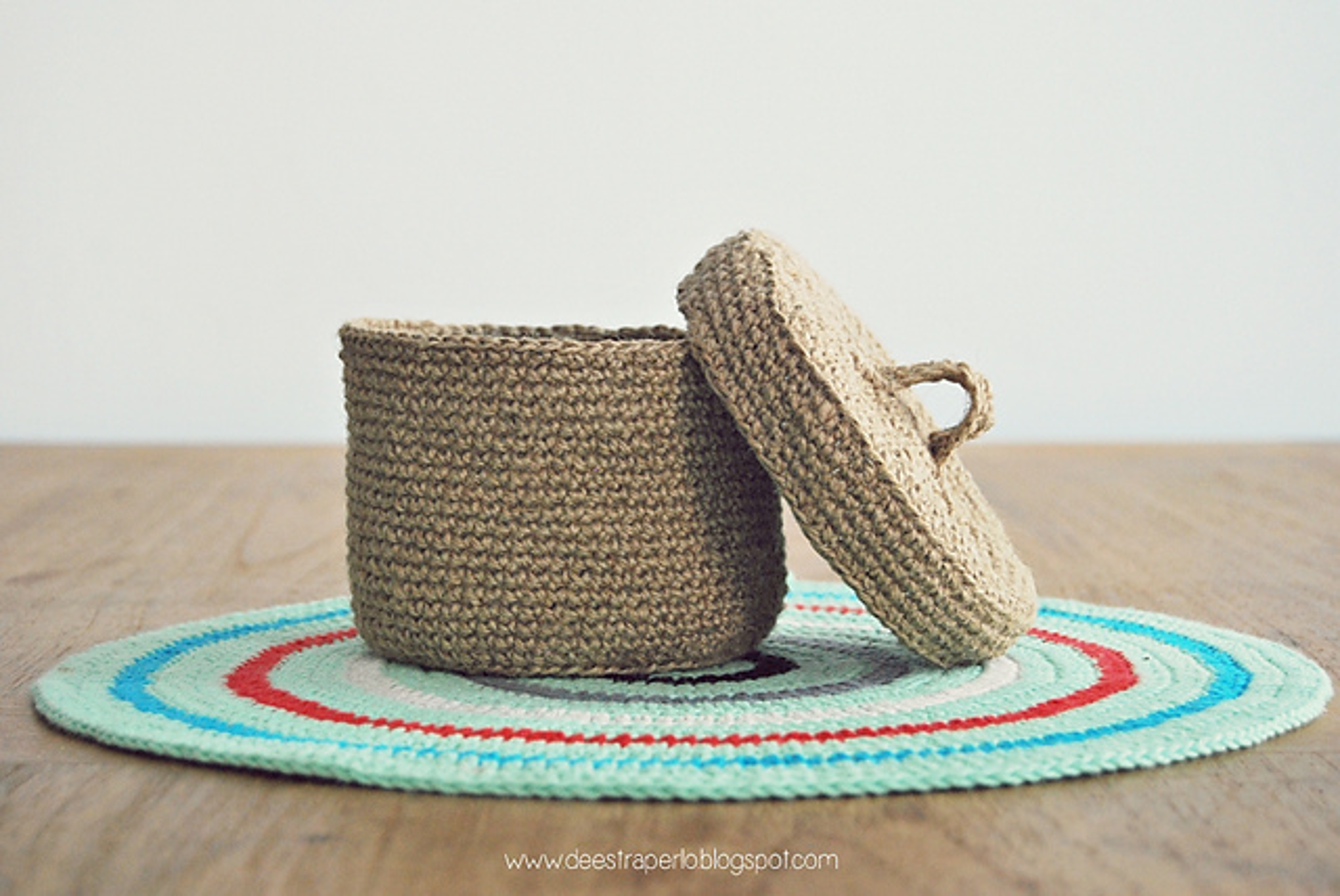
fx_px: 2794
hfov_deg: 27.0
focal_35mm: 75
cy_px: 448
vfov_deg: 18.2
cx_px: 670
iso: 720
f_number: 5.6
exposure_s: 1/30
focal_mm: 50
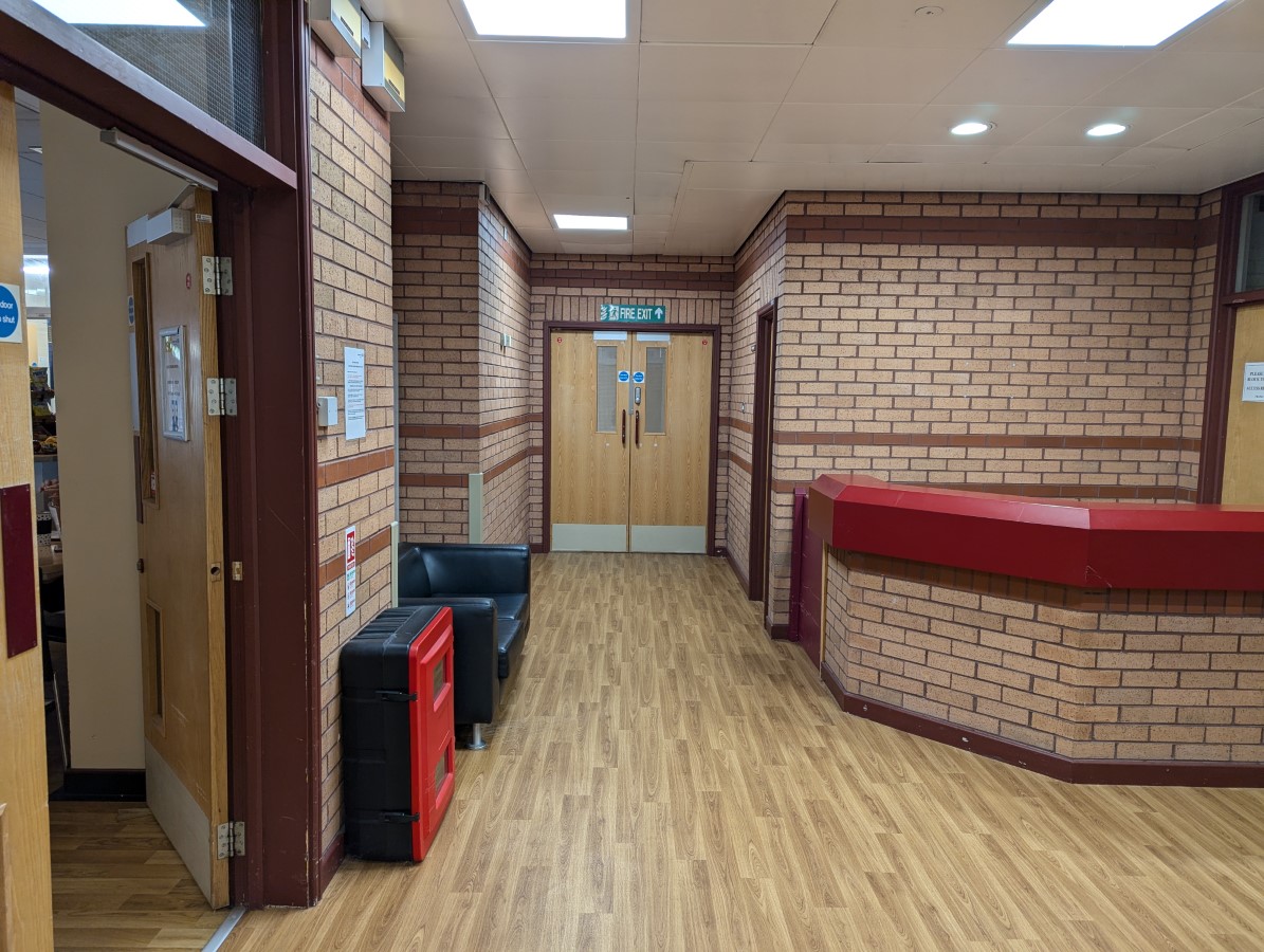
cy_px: 476
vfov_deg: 56.9
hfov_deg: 71.5
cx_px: 632
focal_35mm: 24
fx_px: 878
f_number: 1.85
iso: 48
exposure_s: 1/24.6
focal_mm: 6.81
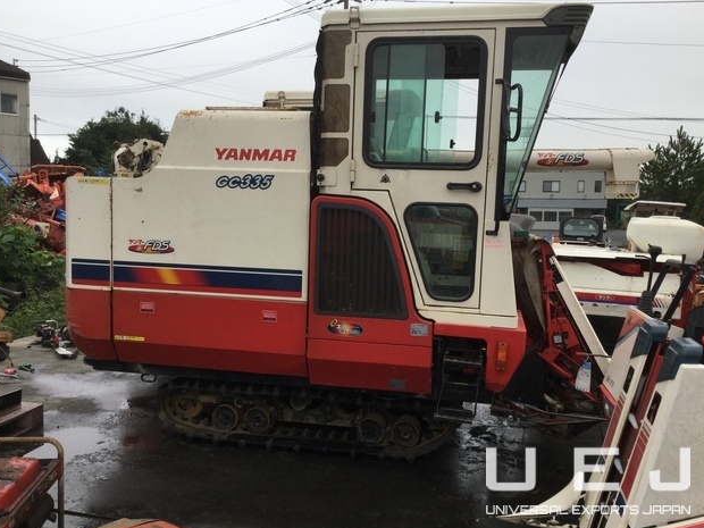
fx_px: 651
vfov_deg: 44.2
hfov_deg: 56.8
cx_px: 350
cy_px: 263
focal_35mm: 32
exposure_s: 1/360
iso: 25
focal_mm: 3.3
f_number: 2.4
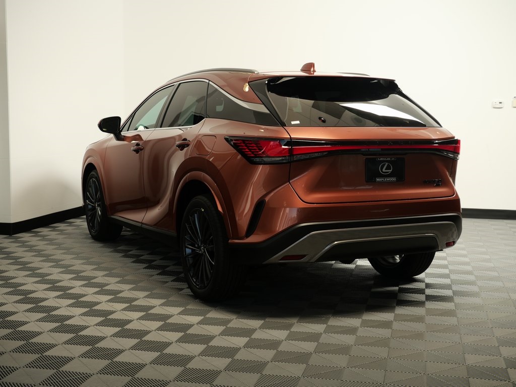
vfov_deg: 32.9
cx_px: 258
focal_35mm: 44
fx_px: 656
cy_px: 194
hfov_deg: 42.9
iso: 250
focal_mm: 22
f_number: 5.6
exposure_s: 1/200
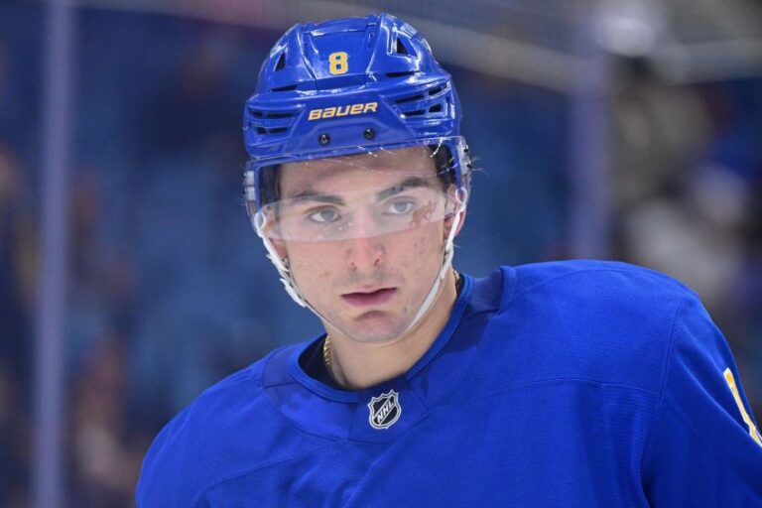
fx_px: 4233
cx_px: 381
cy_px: 254
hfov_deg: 10.3
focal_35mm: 200
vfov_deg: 6.9
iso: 3200
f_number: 2.8
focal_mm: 200
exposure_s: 1/1600
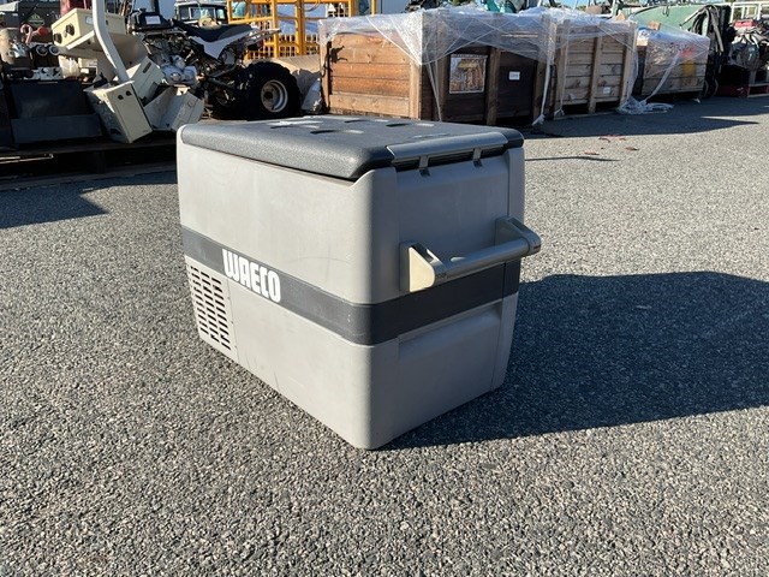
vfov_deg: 48.2
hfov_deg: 61.7
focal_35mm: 29
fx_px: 644
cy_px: 288
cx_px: 384
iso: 16
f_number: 1.8
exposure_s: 1/1144
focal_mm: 3
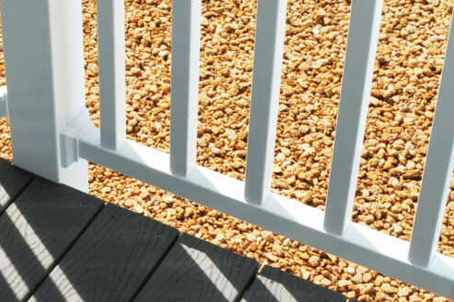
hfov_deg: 20.6
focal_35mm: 94
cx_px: -54
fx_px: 1185
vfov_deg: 14.1
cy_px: -46
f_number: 11
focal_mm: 20
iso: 200
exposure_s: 1/250
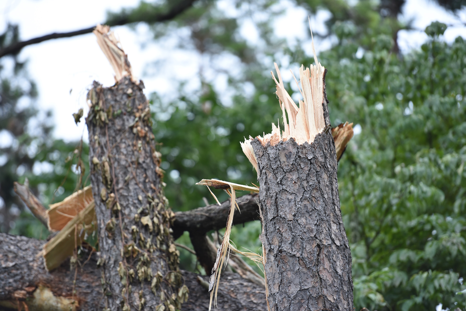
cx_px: 233
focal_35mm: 200
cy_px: 156
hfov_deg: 10.3
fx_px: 2590
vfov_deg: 6.9
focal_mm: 200
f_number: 2.8
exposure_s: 1/320
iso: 800
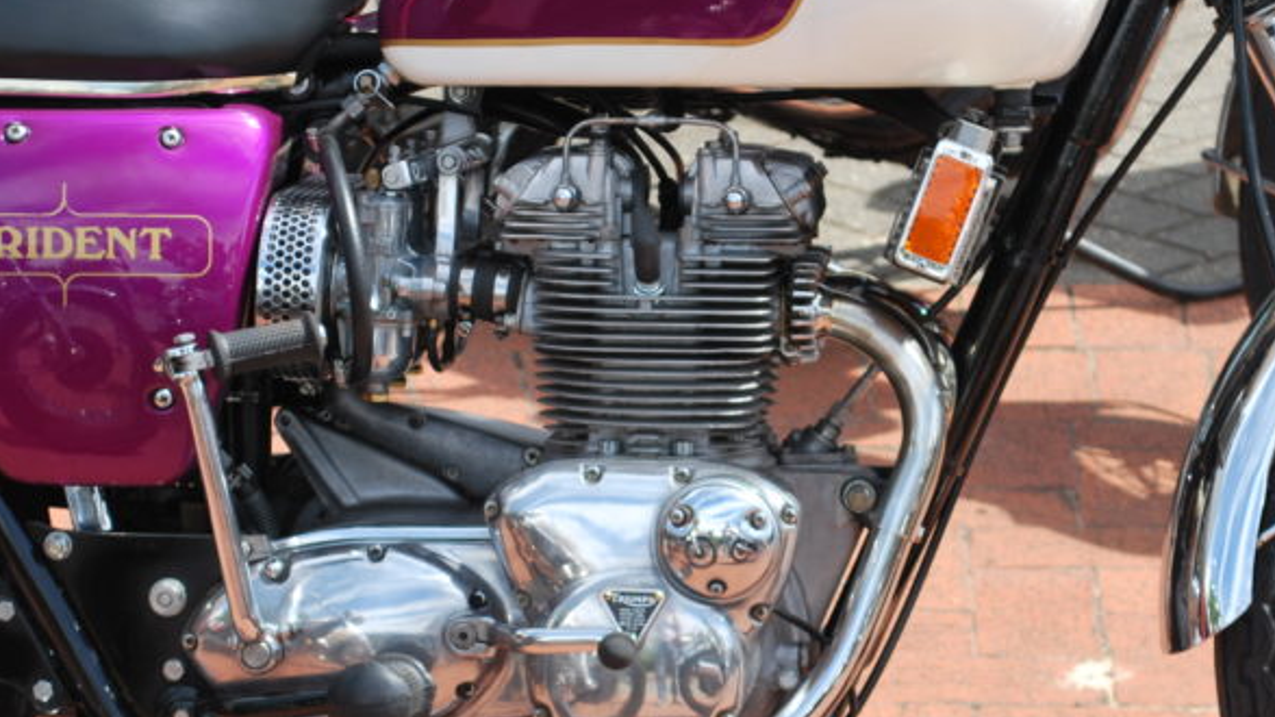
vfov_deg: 8.0
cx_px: 728
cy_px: 403
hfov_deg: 14.2
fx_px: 5101
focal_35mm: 151
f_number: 6.3
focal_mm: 55
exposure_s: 1/160
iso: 100
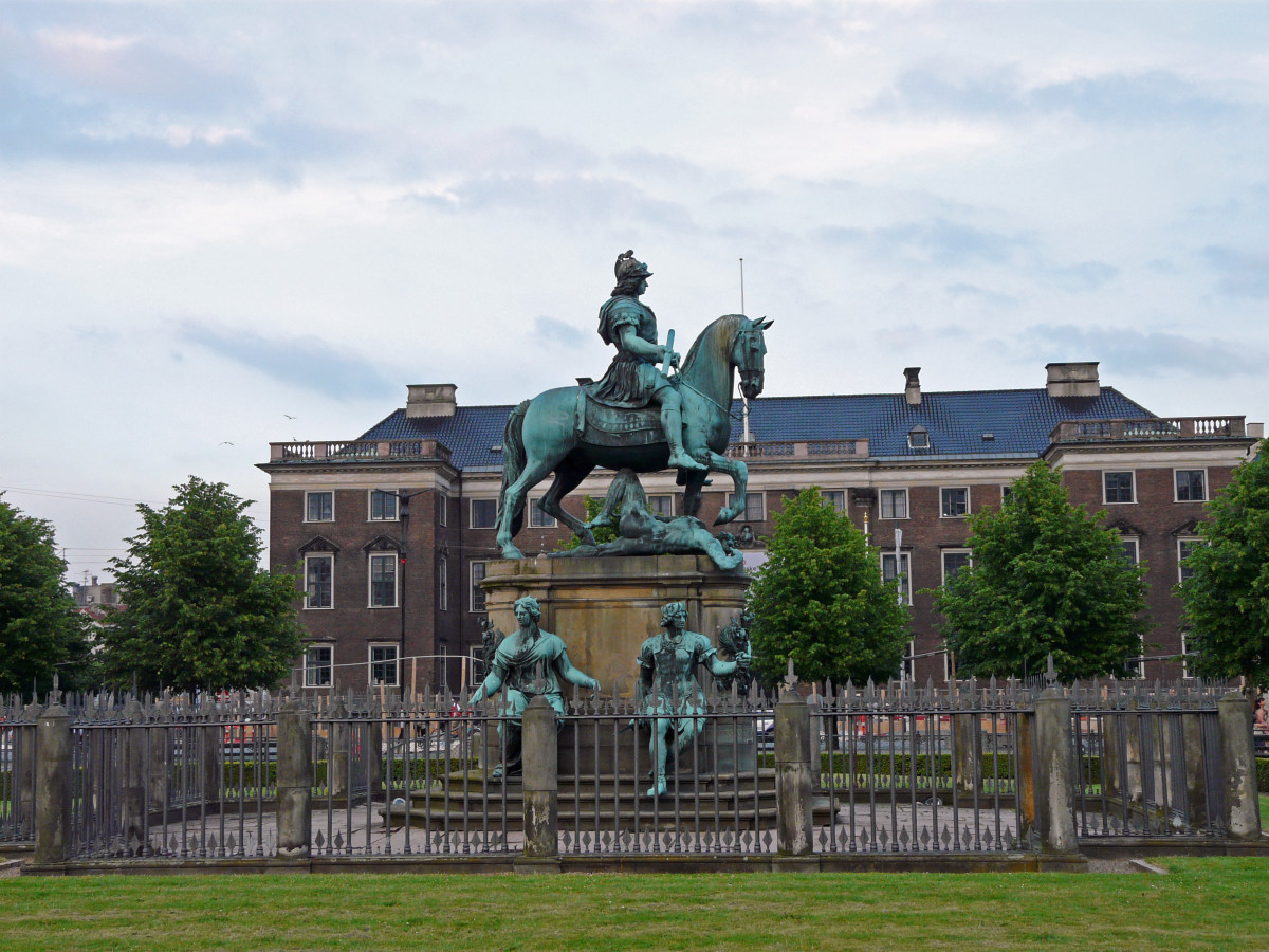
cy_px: 476
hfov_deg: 39.7
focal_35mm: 48
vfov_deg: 30.3
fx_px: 1760
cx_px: 634
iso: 100
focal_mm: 7.9
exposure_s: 1/125
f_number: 4
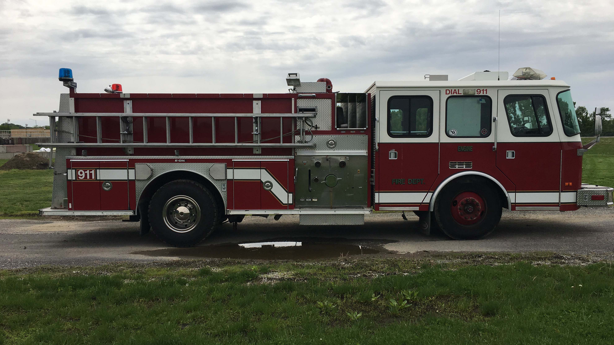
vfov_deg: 36.7
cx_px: 309
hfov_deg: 61.0
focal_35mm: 32
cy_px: 184
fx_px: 521
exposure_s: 1/2849
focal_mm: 4.15
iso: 25
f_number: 2.2
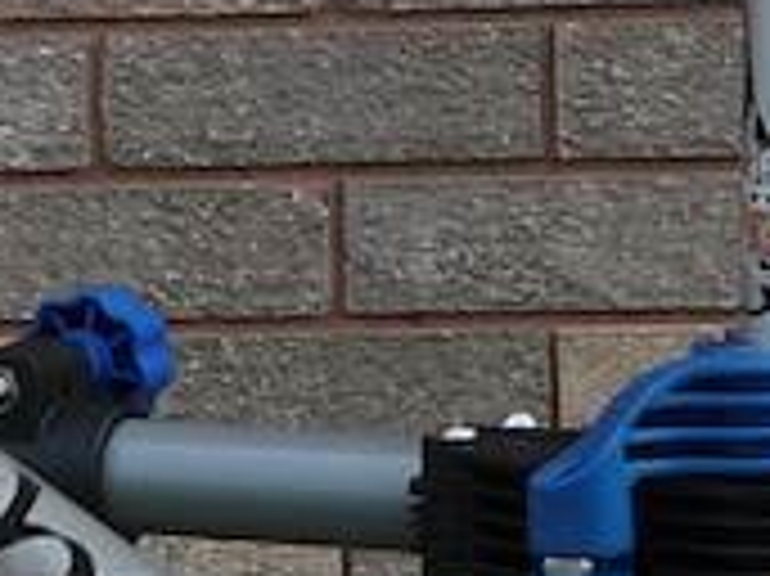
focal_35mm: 164
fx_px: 3645
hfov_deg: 12.0
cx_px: 41
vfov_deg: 9.0
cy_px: 184
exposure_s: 1/400
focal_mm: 5.2
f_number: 2.8
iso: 80
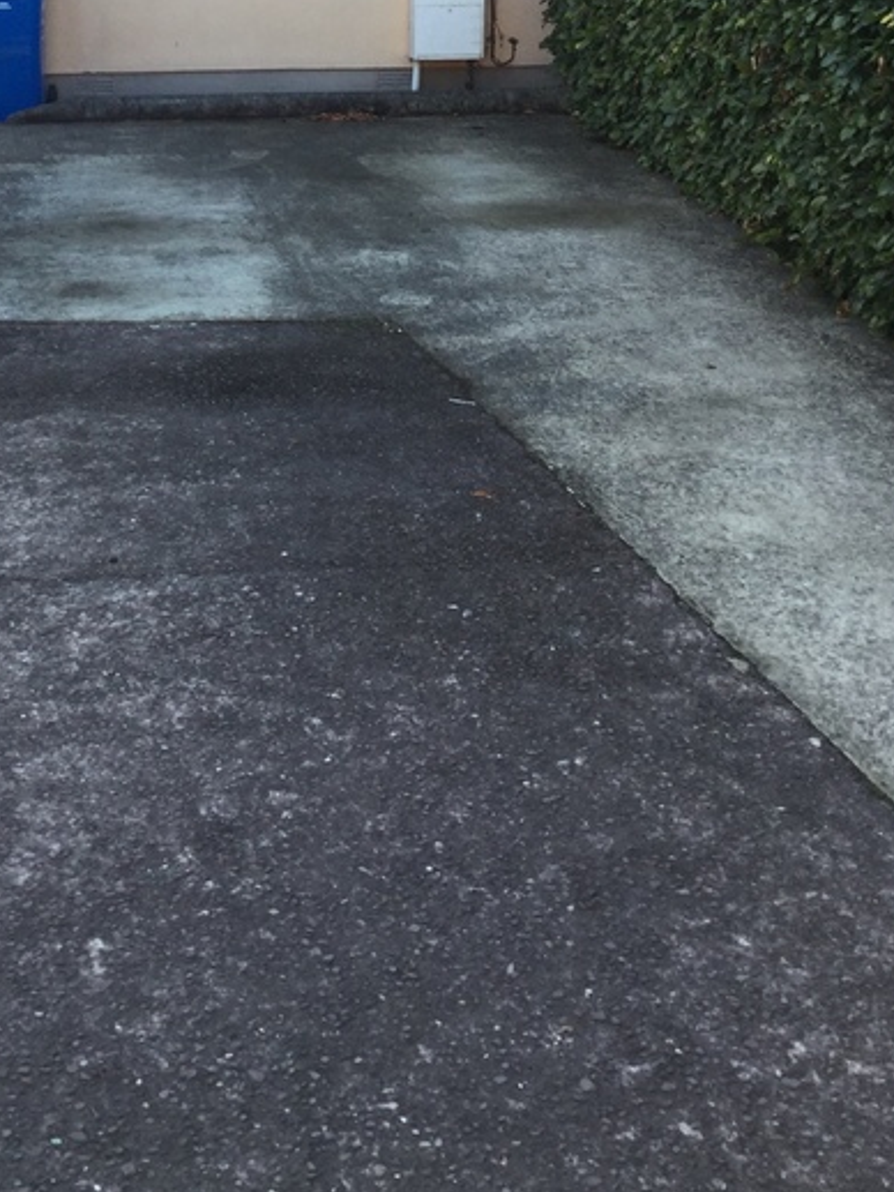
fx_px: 2065
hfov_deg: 24.1
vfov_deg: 30.6
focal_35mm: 60
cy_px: 99
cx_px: 207
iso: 25
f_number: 2.4
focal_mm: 3.3
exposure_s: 1/184
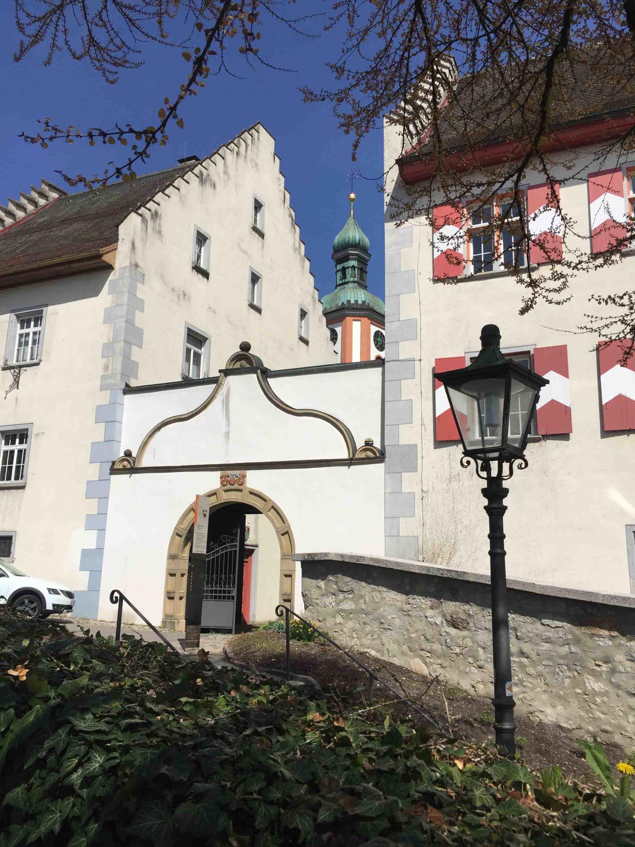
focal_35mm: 29
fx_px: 709
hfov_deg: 48.2
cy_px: 424
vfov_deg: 61.7
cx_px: 318
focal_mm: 4.15
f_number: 2.2
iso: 32
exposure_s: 1/3968
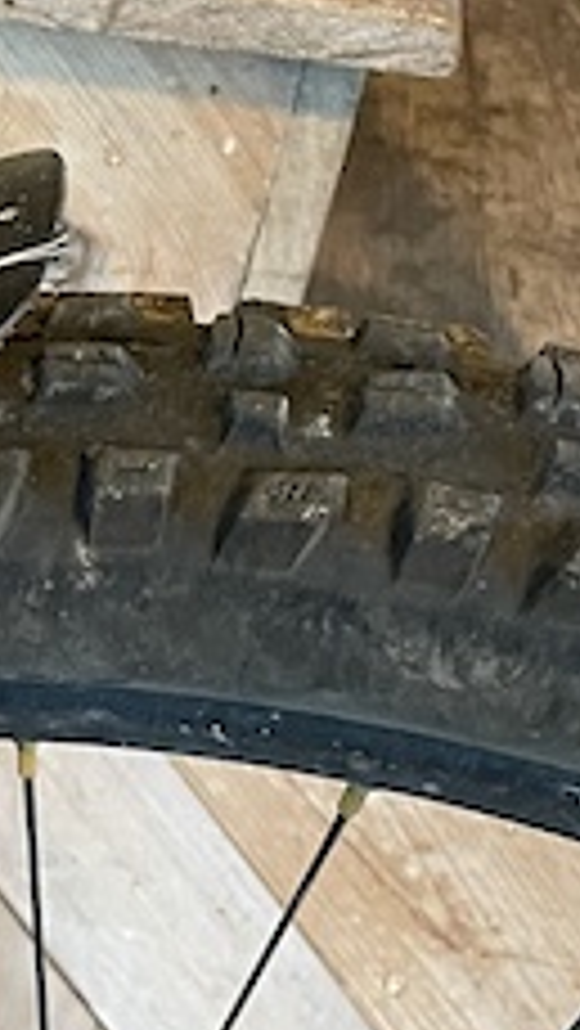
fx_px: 2704
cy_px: 666
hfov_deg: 11.2
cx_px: -540
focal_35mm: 99
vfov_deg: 21.5
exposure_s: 1/40
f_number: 1.6
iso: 640
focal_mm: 4.2
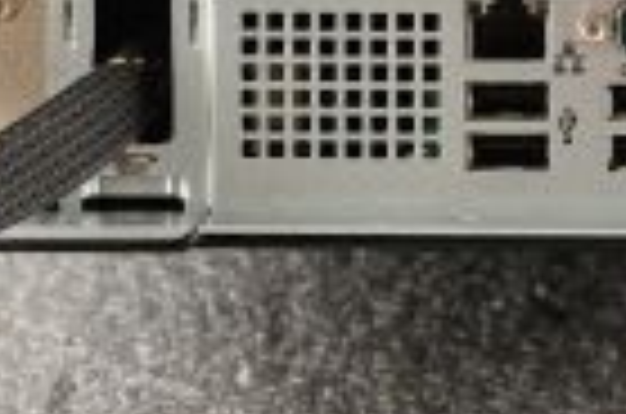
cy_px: -133
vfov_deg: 6.3
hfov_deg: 9.4
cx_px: 793
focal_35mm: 216
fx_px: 3747
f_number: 8
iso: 1600
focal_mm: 50
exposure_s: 1/125
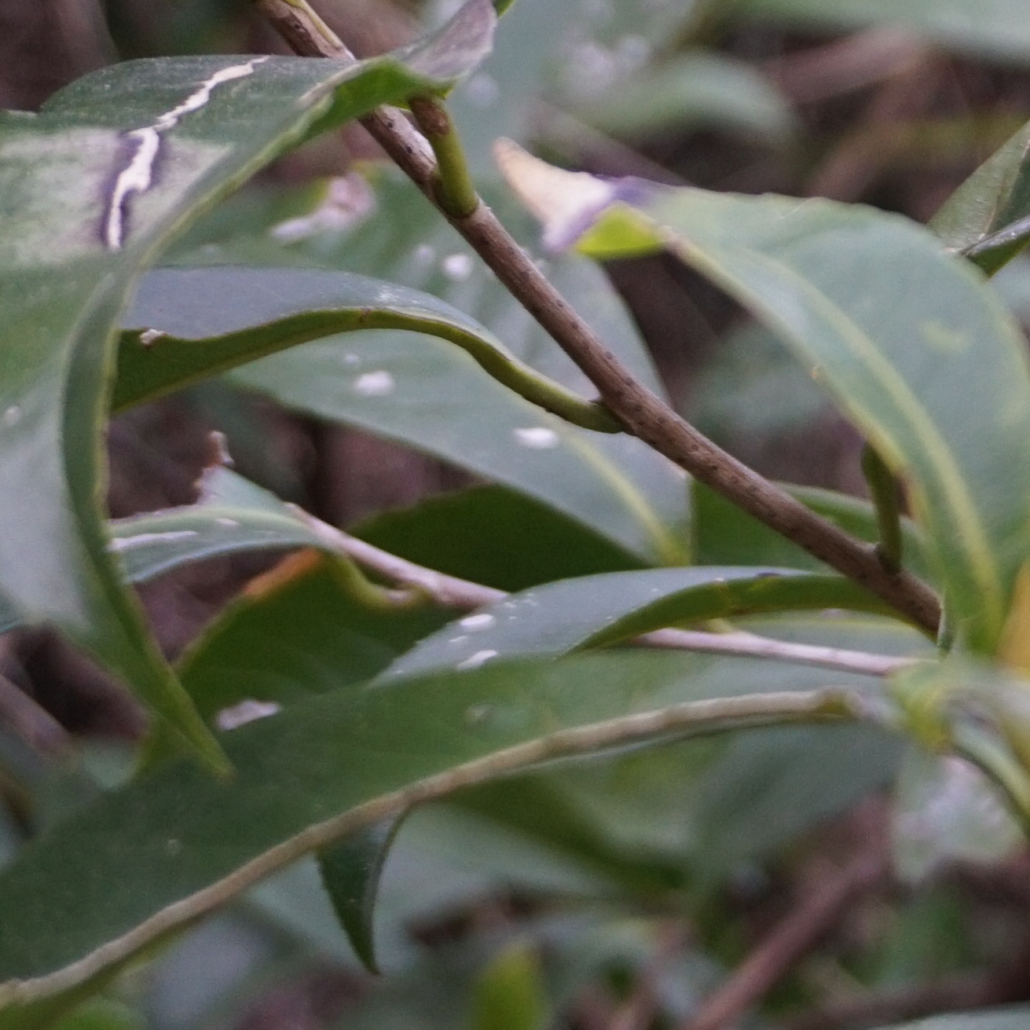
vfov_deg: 12.4
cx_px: 2048
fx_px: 4713
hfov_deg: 11.3
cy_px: 796
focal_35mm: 140
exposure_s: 1/60
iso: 400
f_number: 4.5
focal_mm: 24
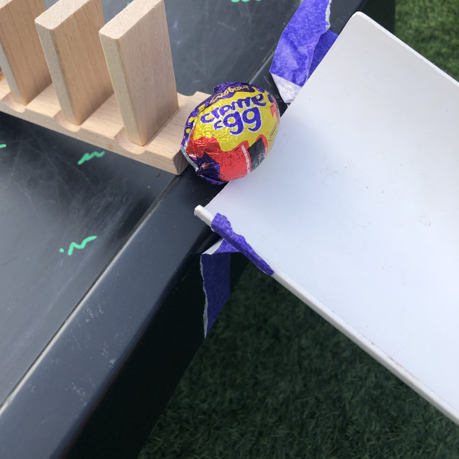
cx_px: 224
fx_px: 510
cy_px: 170
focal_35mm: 34
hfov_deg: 48.4
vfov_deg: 48.0
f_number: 1.8
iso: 20
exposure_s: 1/571
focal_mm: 3.99
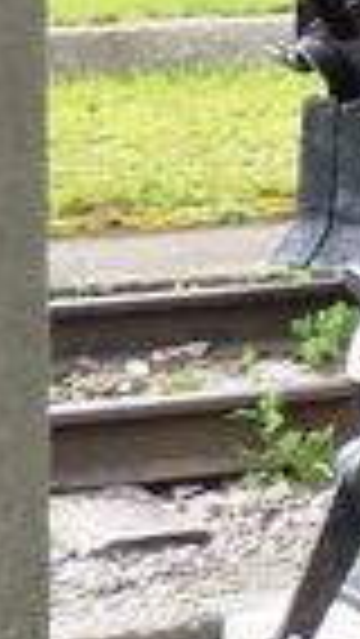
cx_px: 2115
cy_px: -310
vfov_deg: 8.4
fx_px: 4254
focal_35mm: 251
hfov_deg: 4.0
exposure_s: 1/125
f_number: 3
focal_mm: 5.6
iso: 125
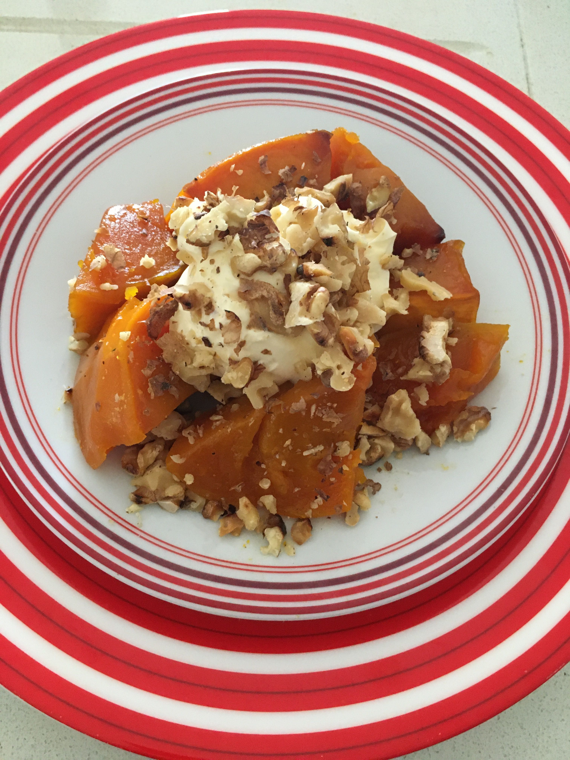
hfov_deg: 48.2
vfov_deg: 61.7
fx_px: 637
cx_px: 285
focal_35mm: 29
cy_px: 380
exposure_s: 1/25
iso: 200
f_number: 2.2
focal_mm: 4.15
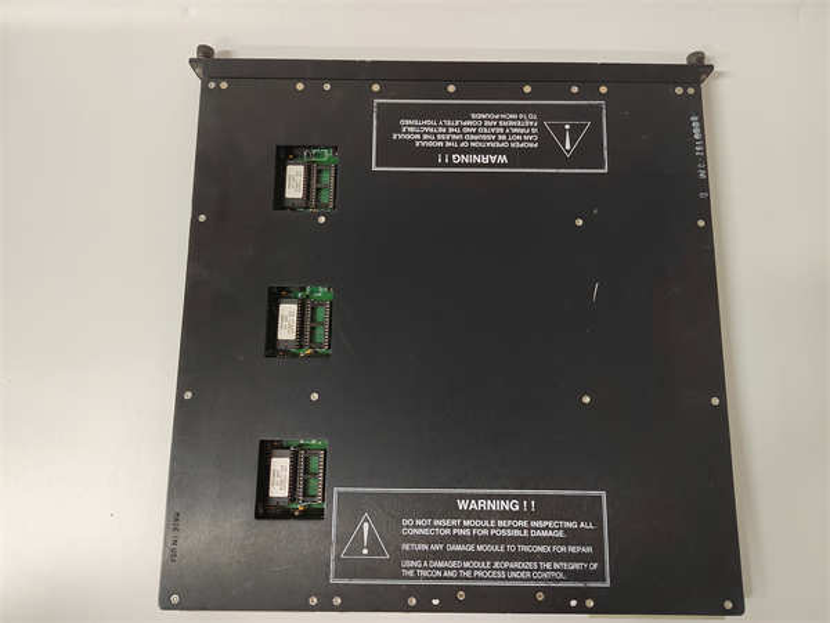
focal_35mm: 23
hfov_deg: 73.9
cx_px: 415
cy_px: 312
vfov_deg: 58.9
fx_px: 551
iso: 1728
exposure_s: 1/60
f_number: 1.9
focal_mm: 5.52
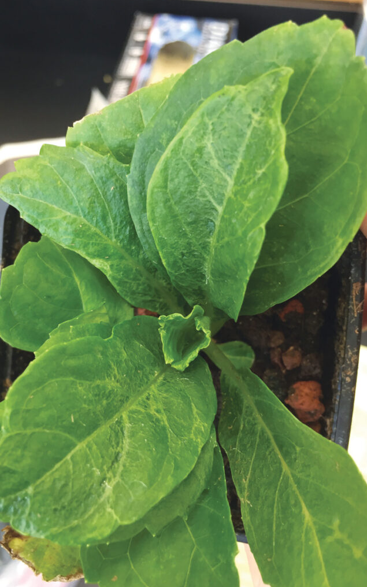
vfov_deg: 61.2
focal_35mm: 31
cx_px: 157
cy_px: 293
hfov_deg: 40.5
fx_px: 496
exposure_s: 1/30
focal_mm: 4.15
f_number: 2.2
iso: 64
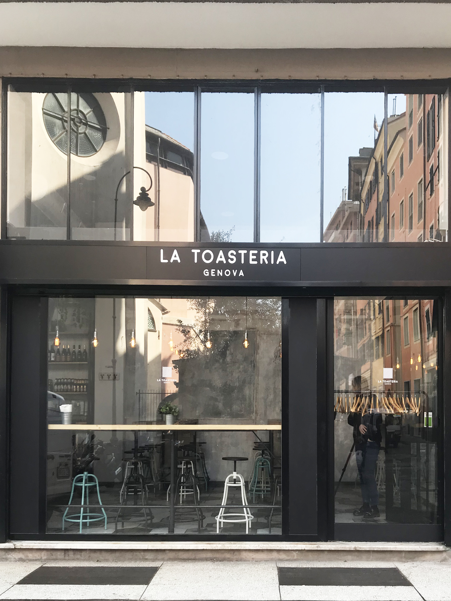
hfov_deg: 49.7
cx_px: 226
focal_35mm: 28
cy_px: 300
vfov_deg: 63.4
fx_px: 486
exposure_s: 1/196
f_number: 1.8
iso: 20
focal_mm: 3.99
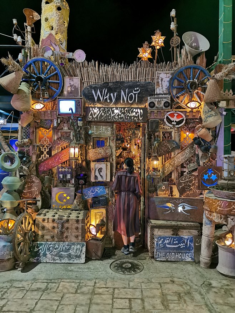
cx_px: 118
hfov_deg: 51.4
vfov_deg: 65.3
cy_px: 156
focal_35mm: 27
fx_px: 244
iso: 640
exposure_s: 1/33.3
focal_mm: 5.56
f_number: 1.6
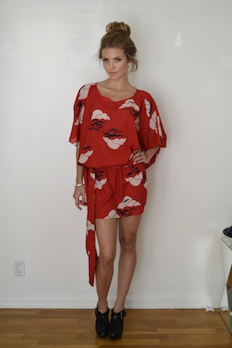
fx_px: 406
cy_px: 173
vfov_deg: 46.4
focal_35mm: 42
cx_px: 119
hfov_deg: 31.9
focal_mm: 26
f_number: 5
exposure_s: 1/100
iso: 400
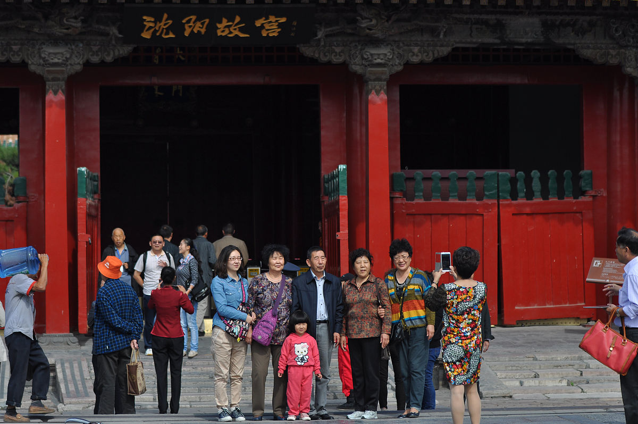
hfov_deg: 19.5
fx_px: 1859
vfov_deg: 13.0
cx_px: 319
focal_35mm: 105
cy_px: 212
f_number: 4
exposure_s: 1/1250
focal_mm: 70
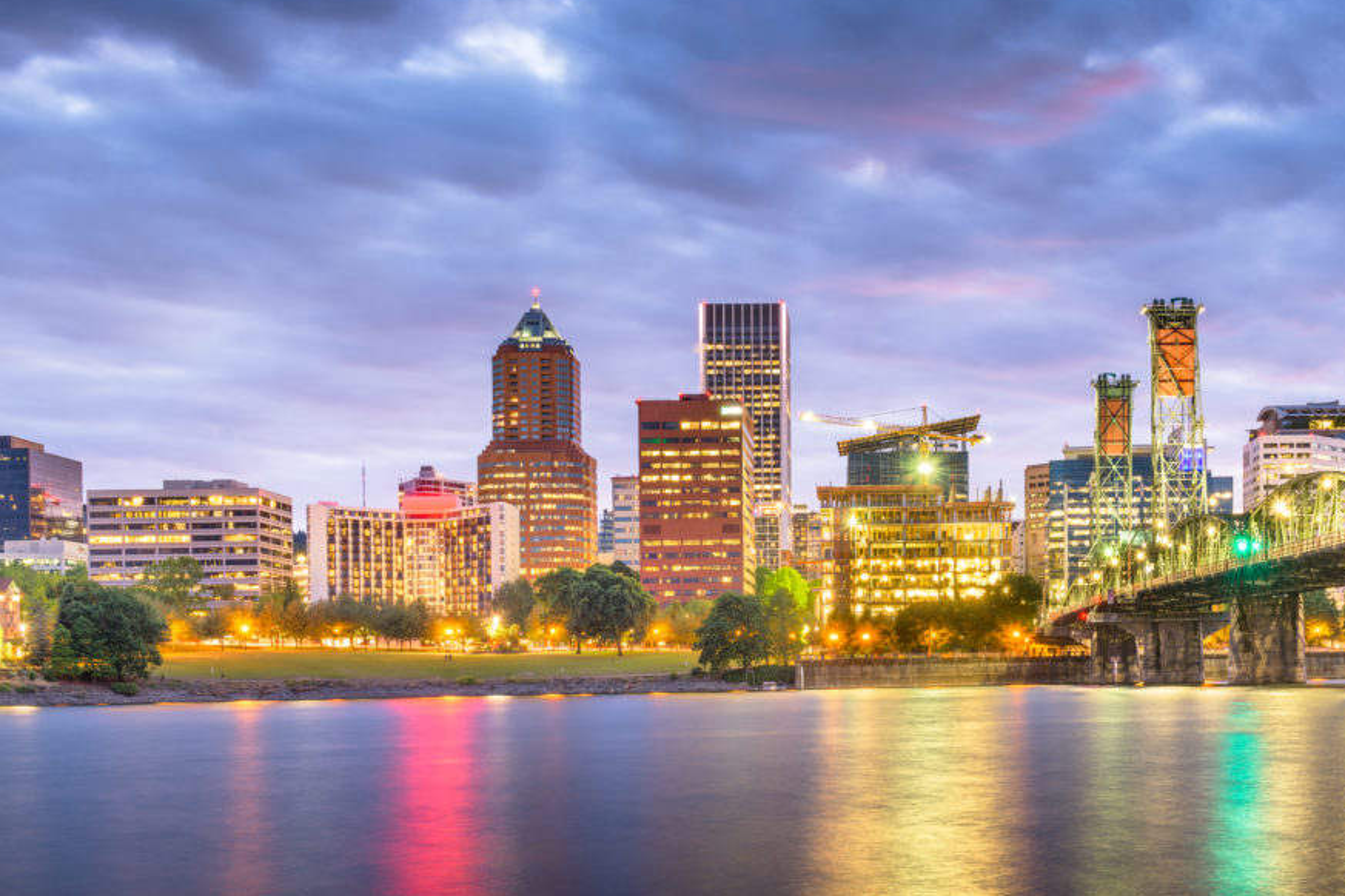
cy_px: 396
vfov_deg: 30.5
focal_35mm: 44
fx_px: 1644
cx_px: 850
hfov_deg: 44.1
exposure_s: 30
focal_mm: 32
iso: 100
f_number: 10
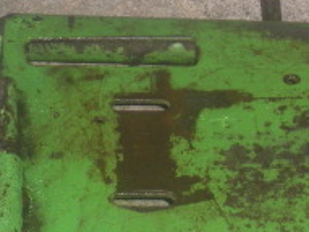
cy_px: -5
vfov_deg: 7.6
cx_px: 270
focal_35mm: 193
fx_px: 1722
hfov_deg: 10.2
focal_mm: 6.3
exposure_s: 1/30
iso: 102
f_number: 3.5
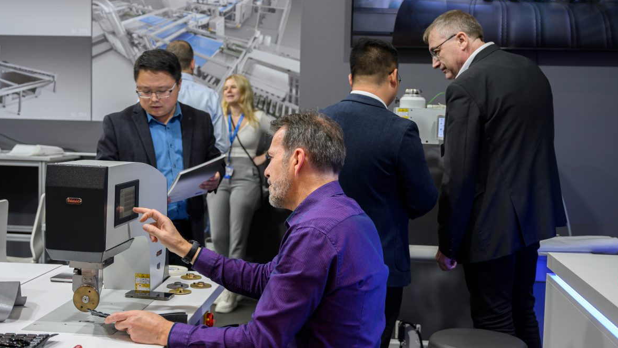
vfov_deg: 26.5
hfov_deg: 45.5
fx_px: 737
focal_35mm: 45
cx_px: 306
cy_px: 183
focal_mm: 42
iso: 280
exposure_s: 1/80
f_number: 4
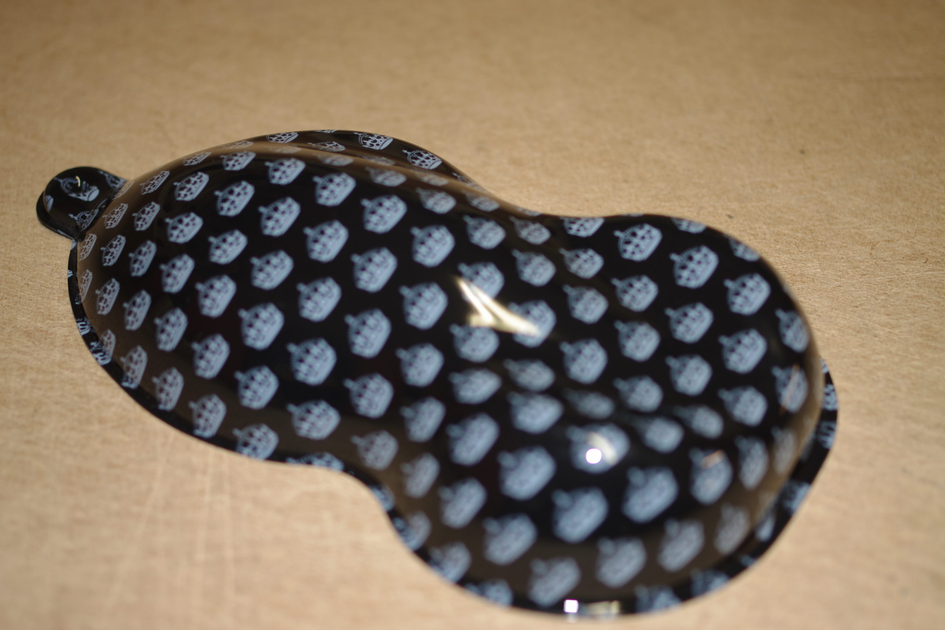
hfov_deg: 38.2
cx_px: 472
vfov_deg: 26.0
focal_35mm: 52
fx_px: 1365
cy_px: 315
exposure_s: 1/50
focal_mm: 35
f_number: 2.5
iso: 100
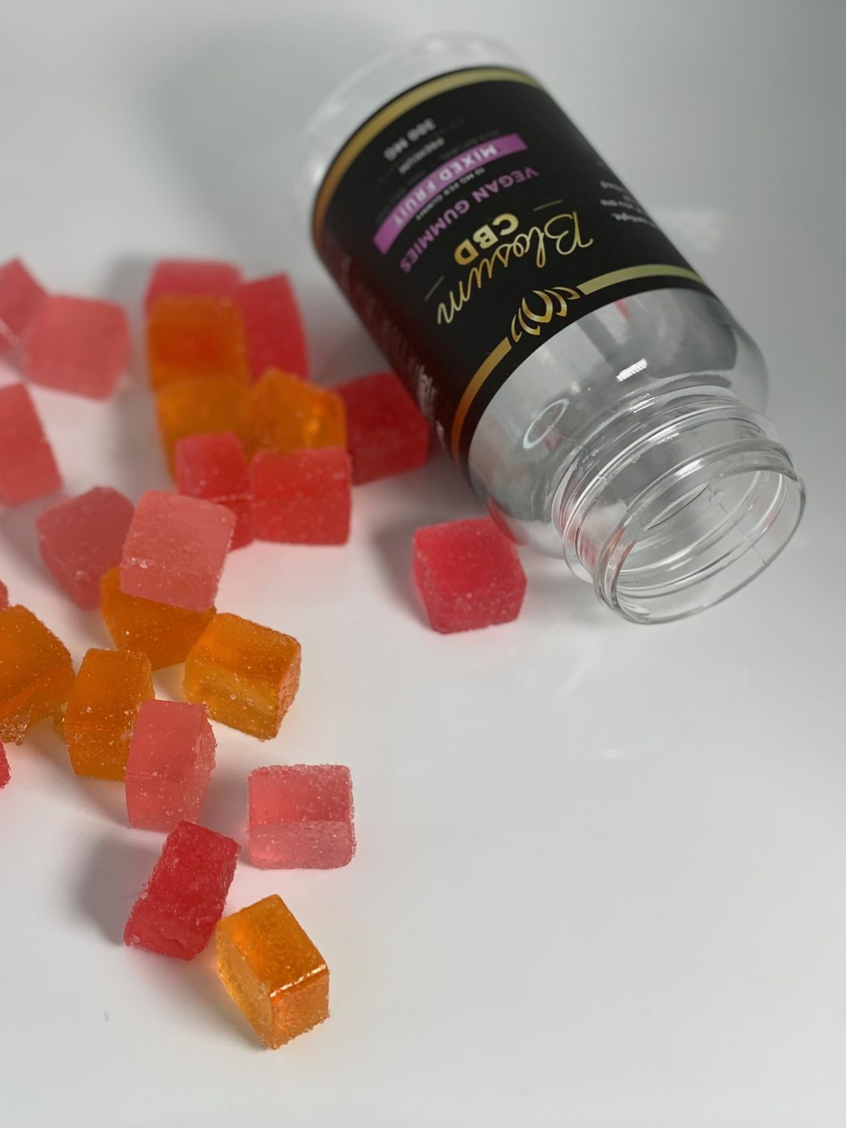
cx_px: 238
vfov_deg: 27.8
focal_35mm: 70
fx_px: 2281
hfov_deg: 20.9
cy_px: 564
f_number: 2
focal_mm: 6
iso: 20
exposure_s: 1/251
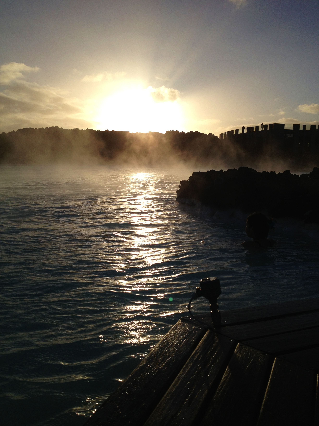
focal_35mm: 35
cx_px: 160
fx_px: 430
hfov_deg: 40.7
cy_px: 213
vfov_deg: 52.6
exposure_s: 1/6135
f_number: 2.4
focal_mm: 4.28
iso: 50
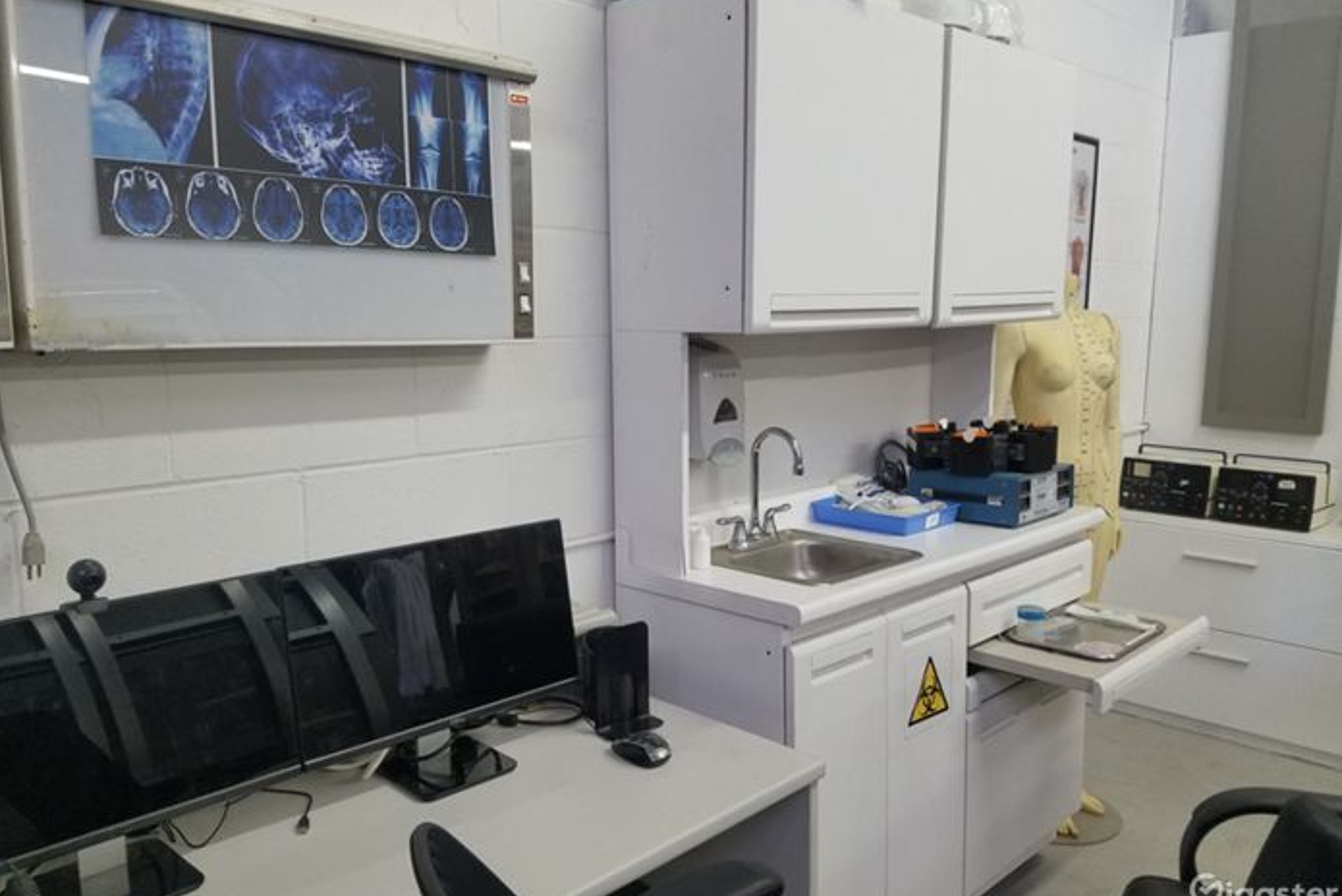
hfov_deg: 65.5
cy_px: 421
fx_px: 1044
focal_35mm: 28
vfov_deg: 46.4
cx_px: 672
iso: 200
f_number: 1.7
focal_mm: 4.2
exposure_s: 1/60
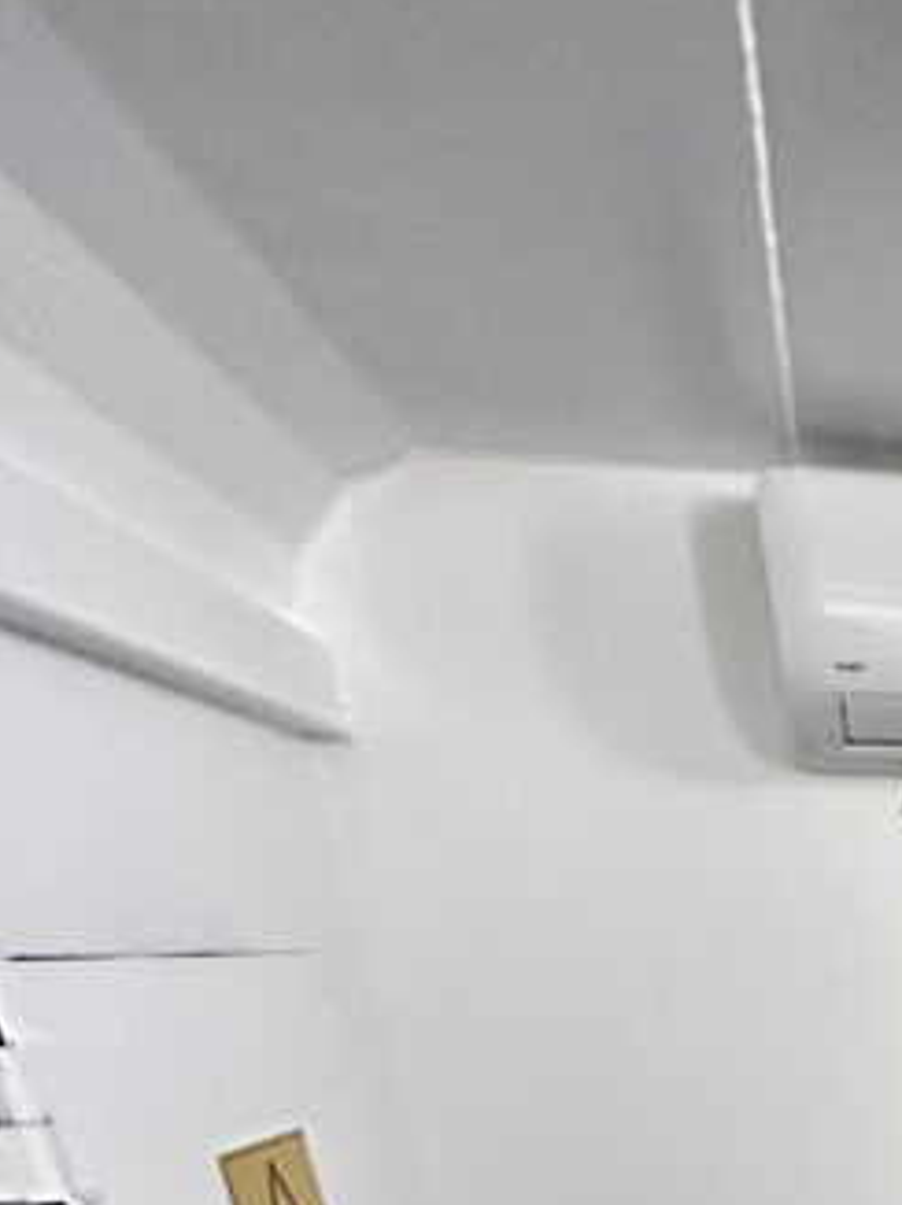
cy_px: 1667
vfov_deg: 30.6
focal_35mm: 44
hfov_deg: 25.0
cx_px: 1357
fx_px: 1531
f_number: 2.2
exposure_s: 1/60
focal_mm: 2.22
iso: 1000
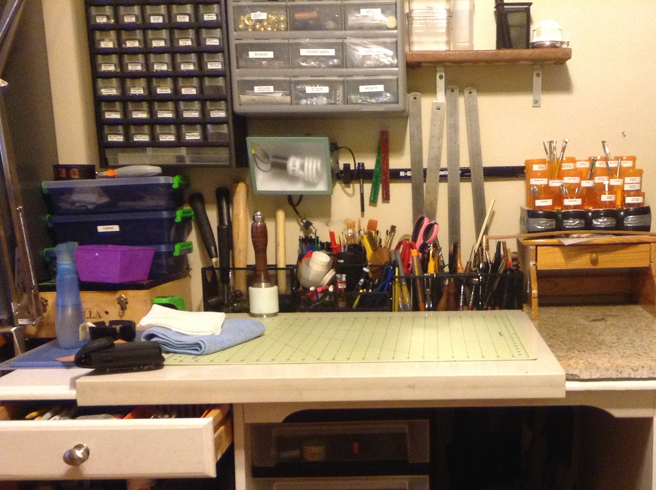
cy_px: 354
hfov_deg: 39.4
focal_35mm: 48
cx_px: 422
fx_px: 908
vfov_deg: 29.8
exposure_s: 1/20
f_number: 2.4
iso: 200
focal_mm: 3.3
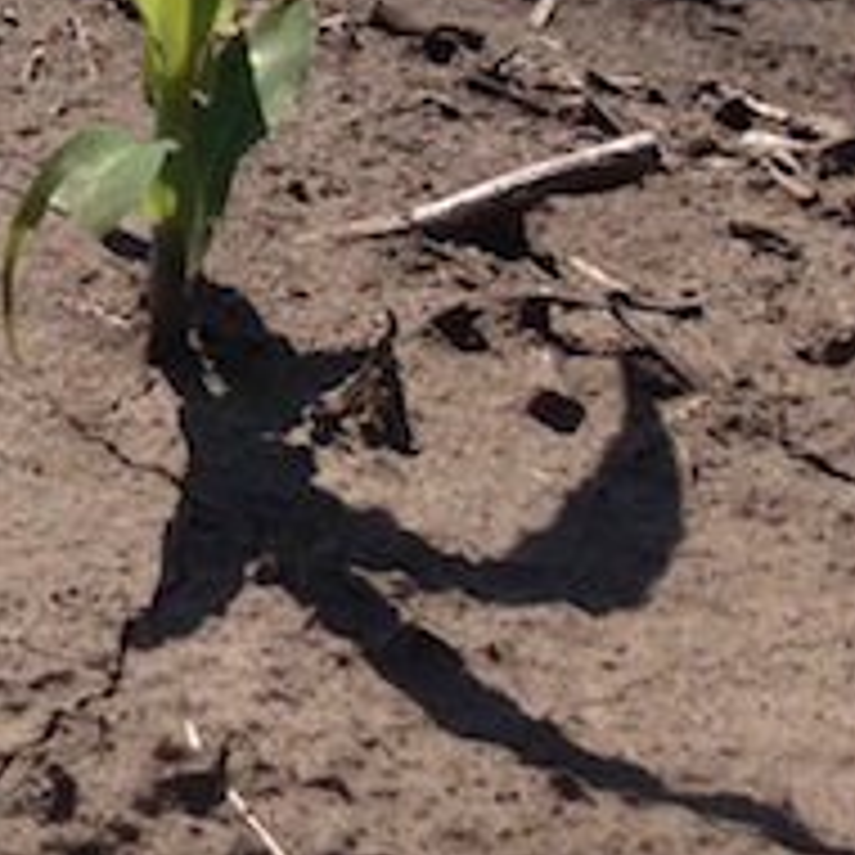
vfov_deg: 13.9
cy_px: -90
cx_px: -657
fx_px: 3437
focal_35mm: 123
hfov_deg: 12.9
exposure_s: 1/1938
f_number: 2.4
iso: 50
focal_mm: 4.12
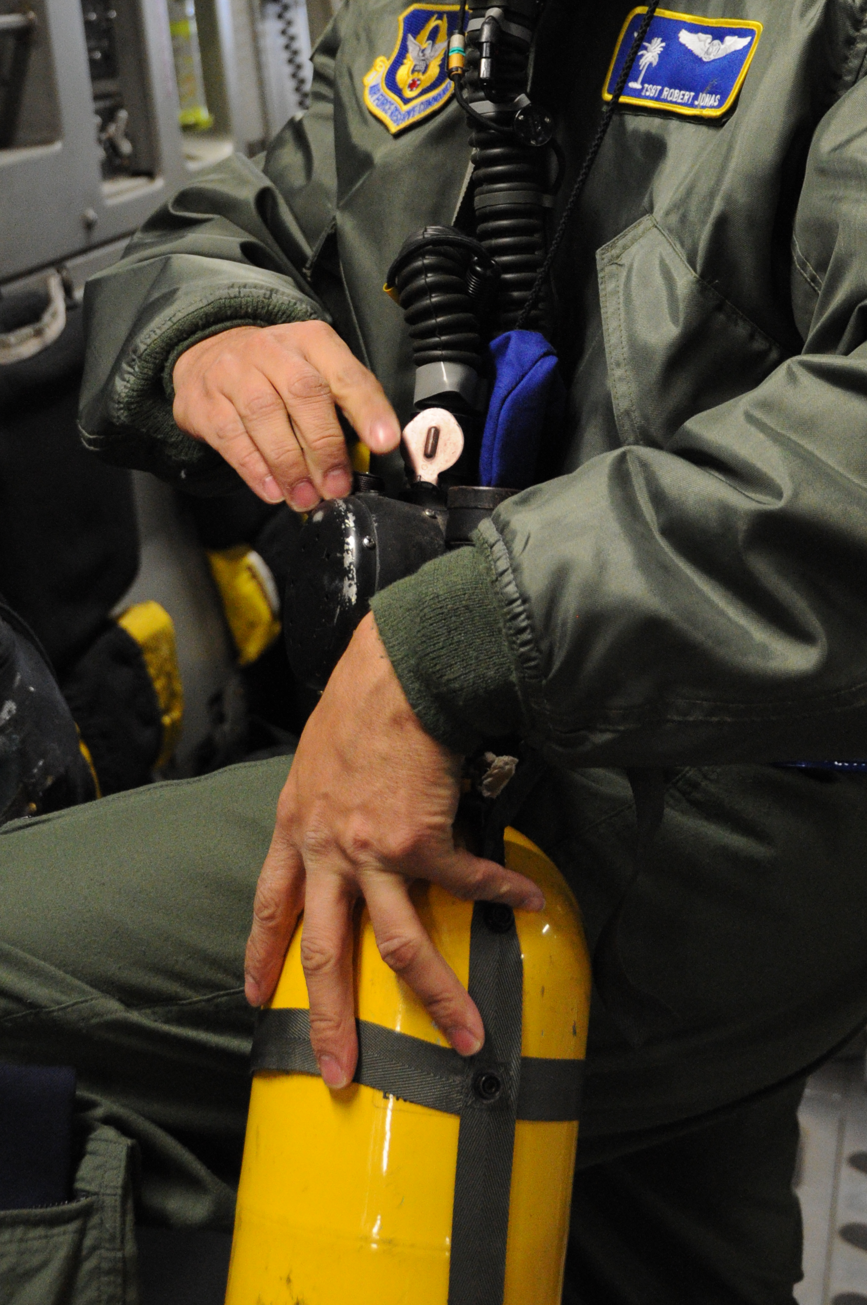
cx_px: 469
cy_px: 297
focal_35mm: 68
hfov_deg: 20.0
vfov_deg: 29.1
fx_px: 2462
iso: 1600
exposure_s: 1/125
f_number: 4
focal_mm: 28
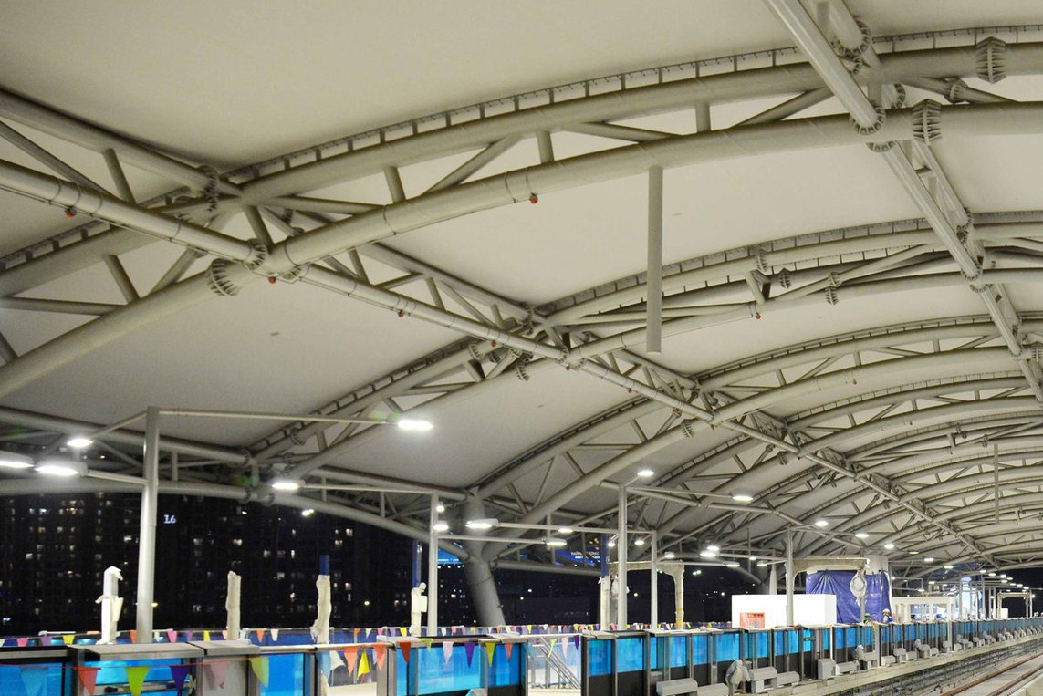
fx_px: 1217
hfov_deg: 43.9
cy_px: 499
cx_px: 854
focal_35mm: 42
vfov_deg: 31.5
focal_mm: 24
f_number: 4
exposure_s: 1/160
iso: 1600
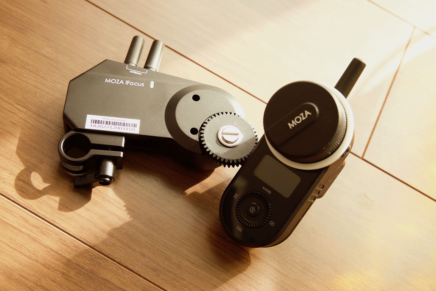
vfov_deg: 27.0
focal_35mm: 50
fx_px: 606
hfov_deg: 39.6
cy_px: 146
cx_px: 218
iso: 1250
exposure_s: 1/80
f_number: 8
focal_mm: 50
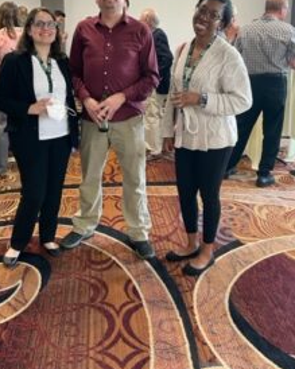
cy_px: 120
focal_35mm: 37
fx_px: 404
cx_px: 110
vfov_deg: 48.2
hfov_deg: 39.8
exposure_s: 1/60
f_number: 1.6
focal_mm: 4.2
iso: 320
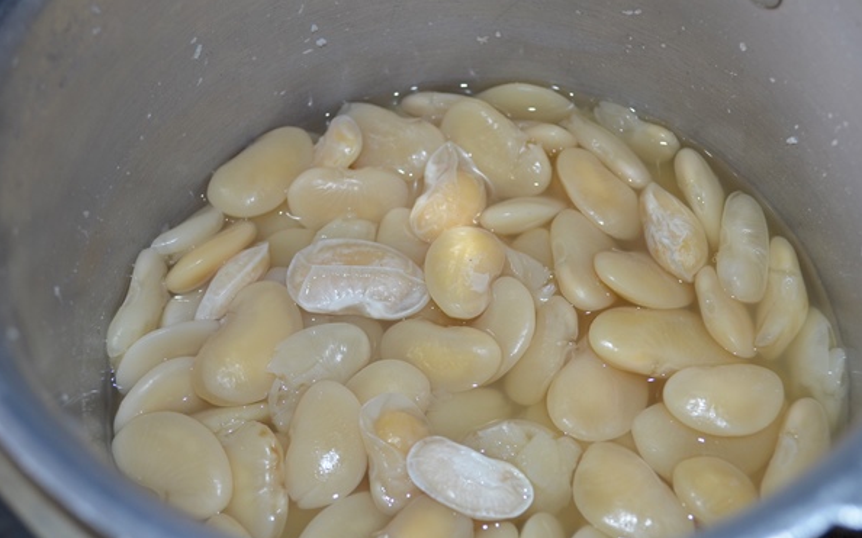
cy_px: 260
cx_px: 450
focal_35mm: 58
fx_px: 1352
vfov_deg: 22.5
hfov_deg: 35.4
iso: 720
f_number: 5
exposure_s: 1/60
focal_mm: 35
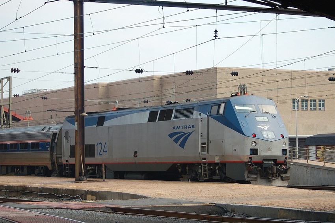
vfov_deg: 13.4
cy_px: 112
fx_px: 948
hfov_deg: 20.0
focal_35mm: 102
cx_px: 168
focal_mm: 68
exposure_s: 1/500
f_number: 5.6
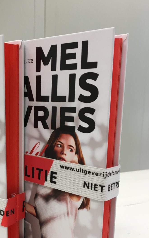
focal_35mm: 44
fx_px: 286
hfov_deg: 28.4
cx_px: 24
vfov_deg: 45.0
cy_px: 146
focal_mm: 4.15
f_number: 2.2
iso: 32
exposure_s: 1/33
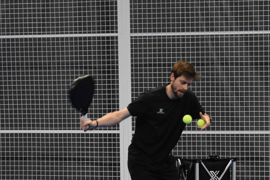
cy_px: 149
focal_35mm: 129
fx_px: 968
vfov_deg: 10.6
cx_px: 221
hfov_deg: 15.8
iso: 3200
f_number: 5.6
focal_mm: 50
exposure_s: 1/125
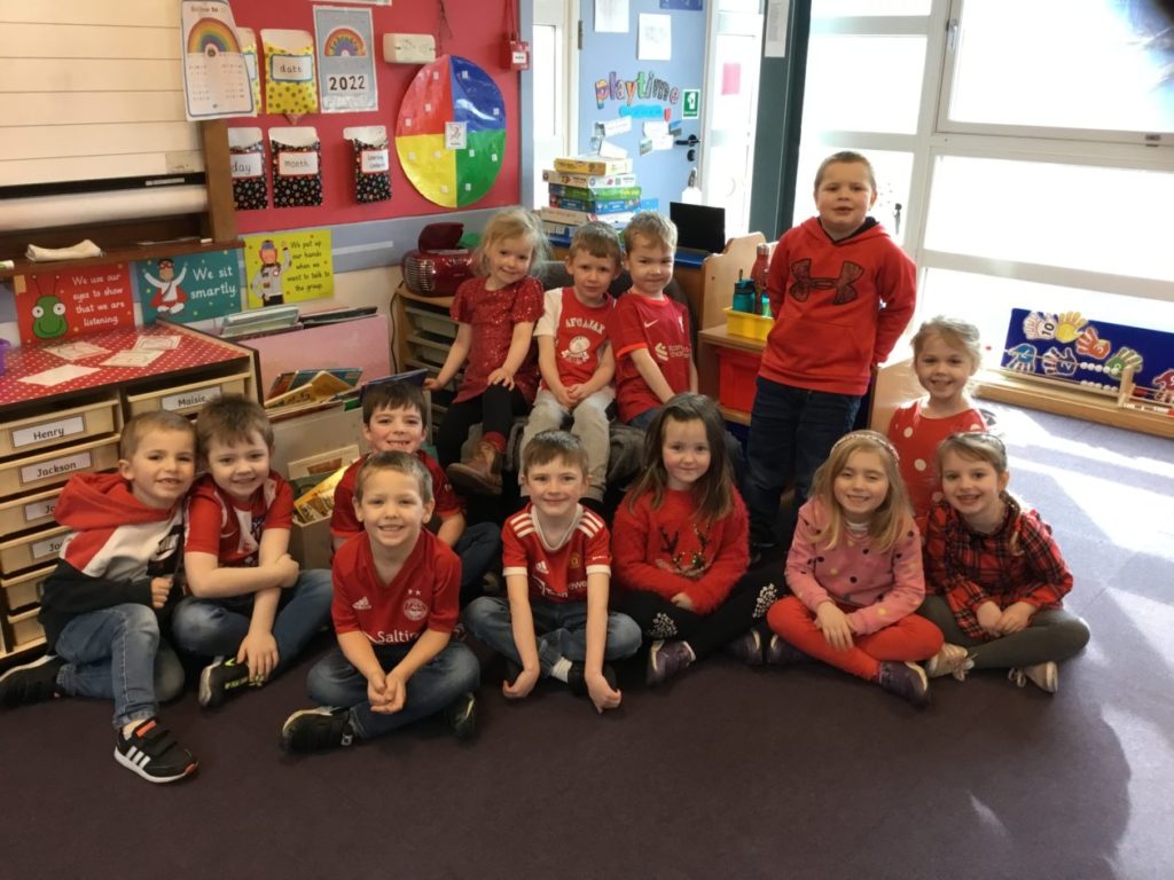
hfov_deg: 58.4
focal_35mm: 31
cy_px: 440
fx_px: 1051
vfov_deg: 45.4
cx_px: 587
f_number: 2.4
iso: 100
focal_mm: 3.3
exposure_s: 1/33
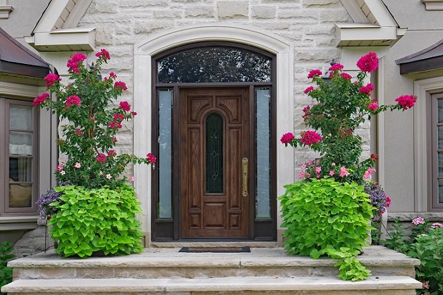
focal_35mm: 46
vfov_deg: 29.2
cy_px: 152
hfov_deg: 42.8
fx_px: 566
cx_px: 221
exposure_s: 1/160
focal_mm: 22
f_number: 6.3
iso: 200
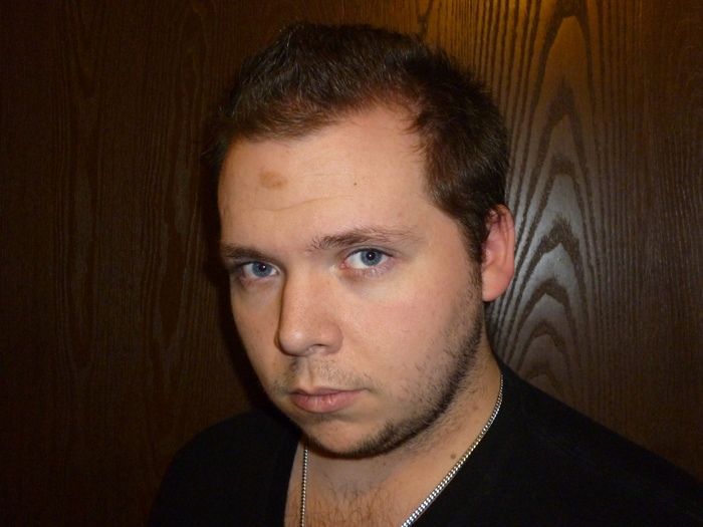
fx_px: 731
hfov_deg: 51.4
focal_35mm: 36
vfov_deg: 39.7
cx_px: 352
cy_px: 264
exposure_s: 1/60
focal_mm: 6.4
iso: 400
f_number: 3.5
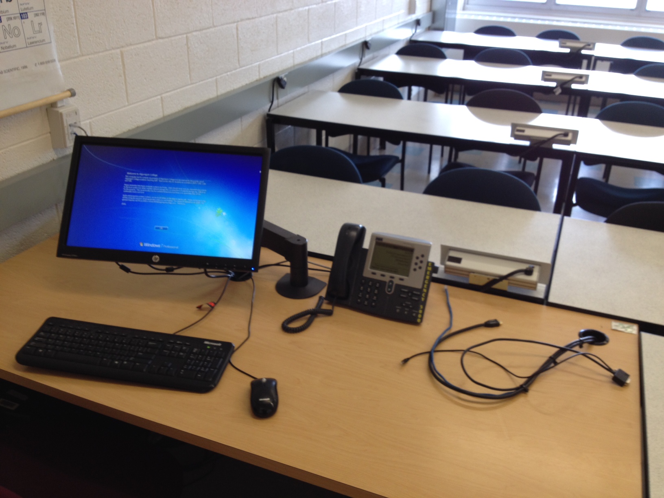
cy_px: 249
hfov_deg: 52.6
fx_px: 671
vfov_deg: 40.7
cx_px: 332
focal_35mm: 35
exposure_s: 1/20
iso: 50
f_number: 2.4
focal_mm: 4.28
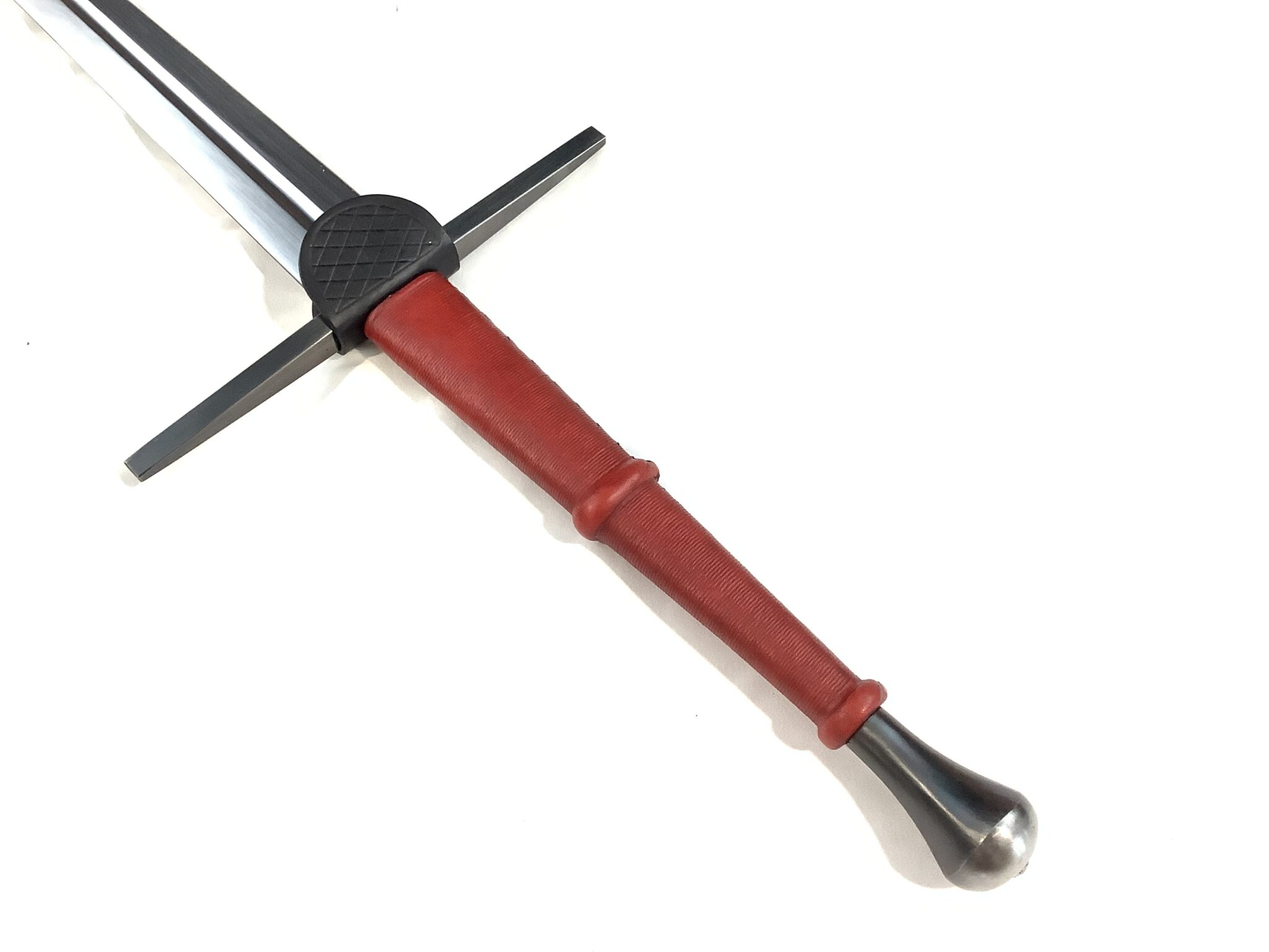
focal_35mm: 31
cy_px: 476
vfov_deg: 45.4
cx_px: 634
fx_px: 1136
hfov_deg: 58.4
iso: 200
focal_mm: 3.3
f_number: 2.4
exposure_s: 1/60
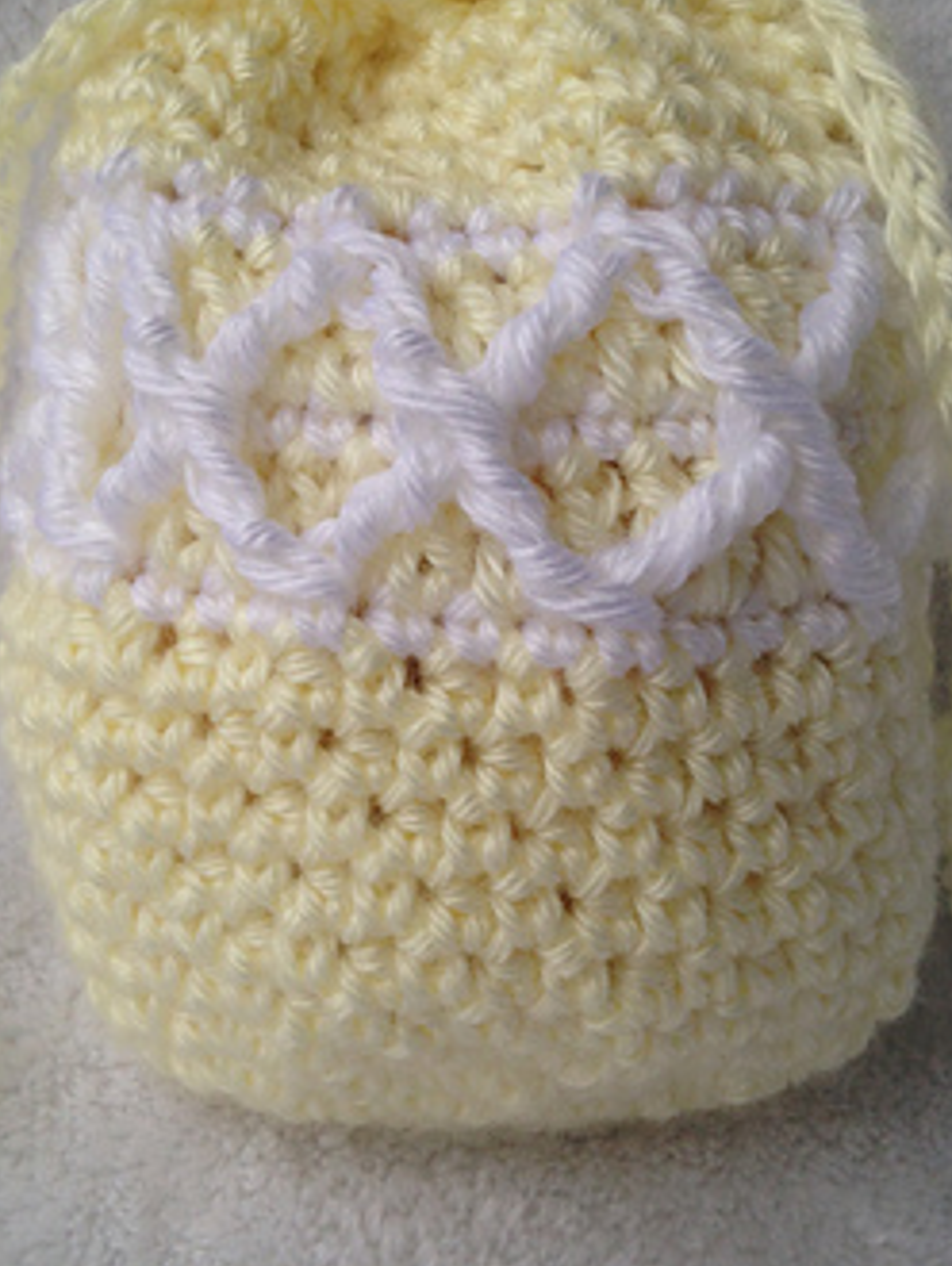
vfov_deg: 38.1
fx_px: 1831
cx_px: 489
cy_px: 541
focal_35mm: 50
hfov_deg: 29.1
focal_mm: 4.12
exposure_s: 1/60
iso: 64
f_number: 2.4
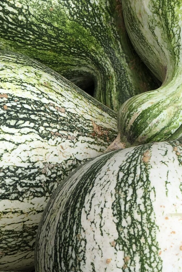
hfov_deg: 9.5
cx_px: 182
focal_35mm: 143
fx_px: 1084
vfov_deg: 14.3
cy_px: 59
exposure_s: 1/248
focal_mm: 6.6
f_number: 2.8
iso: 20
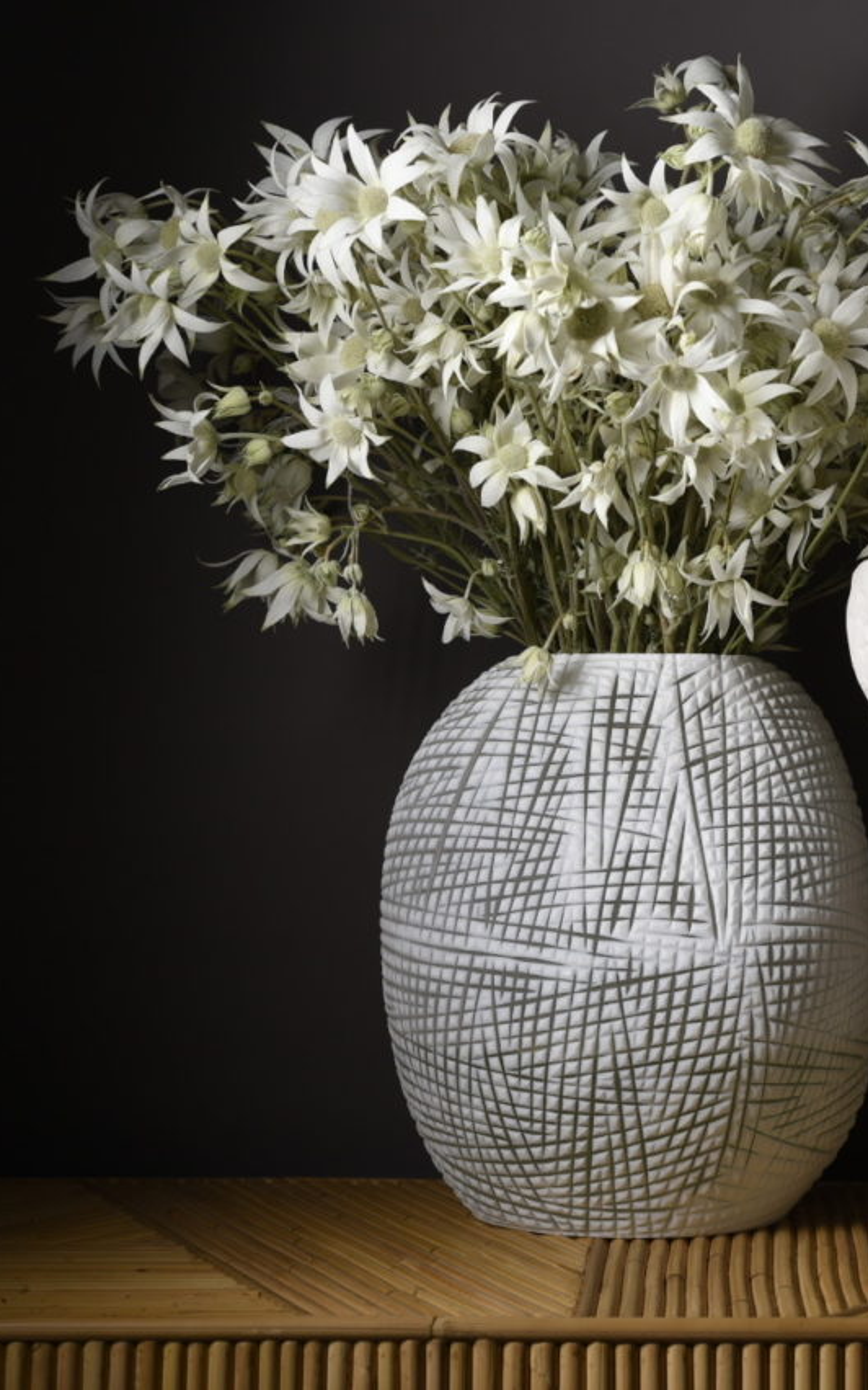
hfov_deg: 14.0
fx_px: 3482
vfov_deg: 22.6
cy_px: 695
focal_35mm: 92
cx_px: 850
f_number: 6.3
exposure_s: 1/160
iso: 200
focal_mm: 60
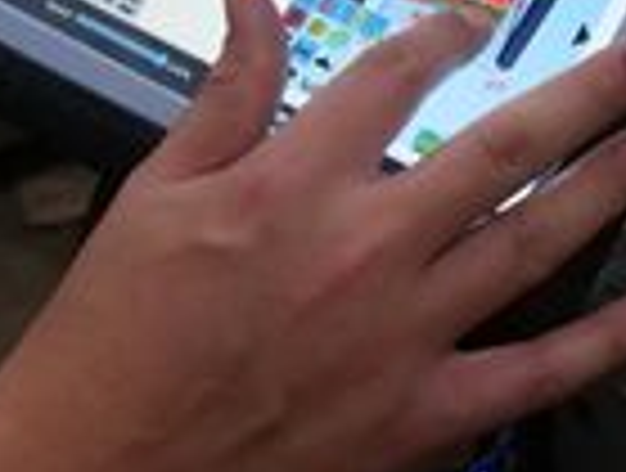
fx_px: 1342
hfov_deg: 25.3
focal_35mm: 74
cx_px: 581
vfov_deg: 19.5
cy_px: 18
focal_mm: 15
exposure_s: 1/160
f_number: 5.6
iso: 3200
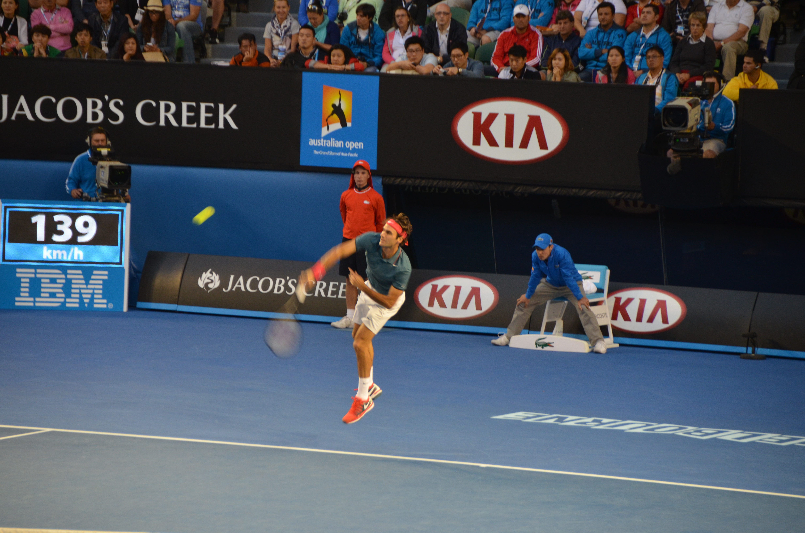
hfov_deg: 8.1
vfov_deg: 5.4
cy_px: 266
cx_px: 402
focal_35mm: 255
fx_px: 5690
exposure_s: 1/125
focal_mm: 170
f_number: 6
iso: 800
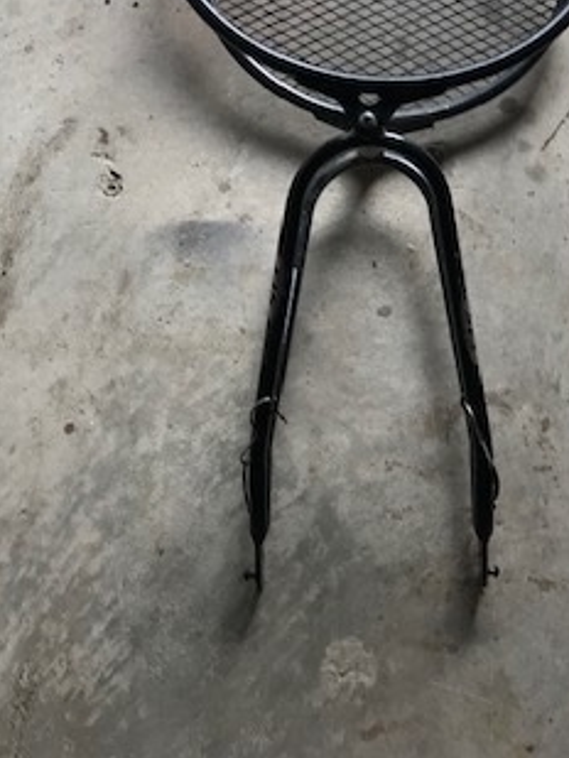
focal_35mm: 58
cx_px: 385
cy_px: -25
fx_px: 1270
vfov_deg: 30.5
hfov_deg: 25.1
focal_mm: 3.99
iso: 20
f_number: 1.8
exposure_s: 1/115
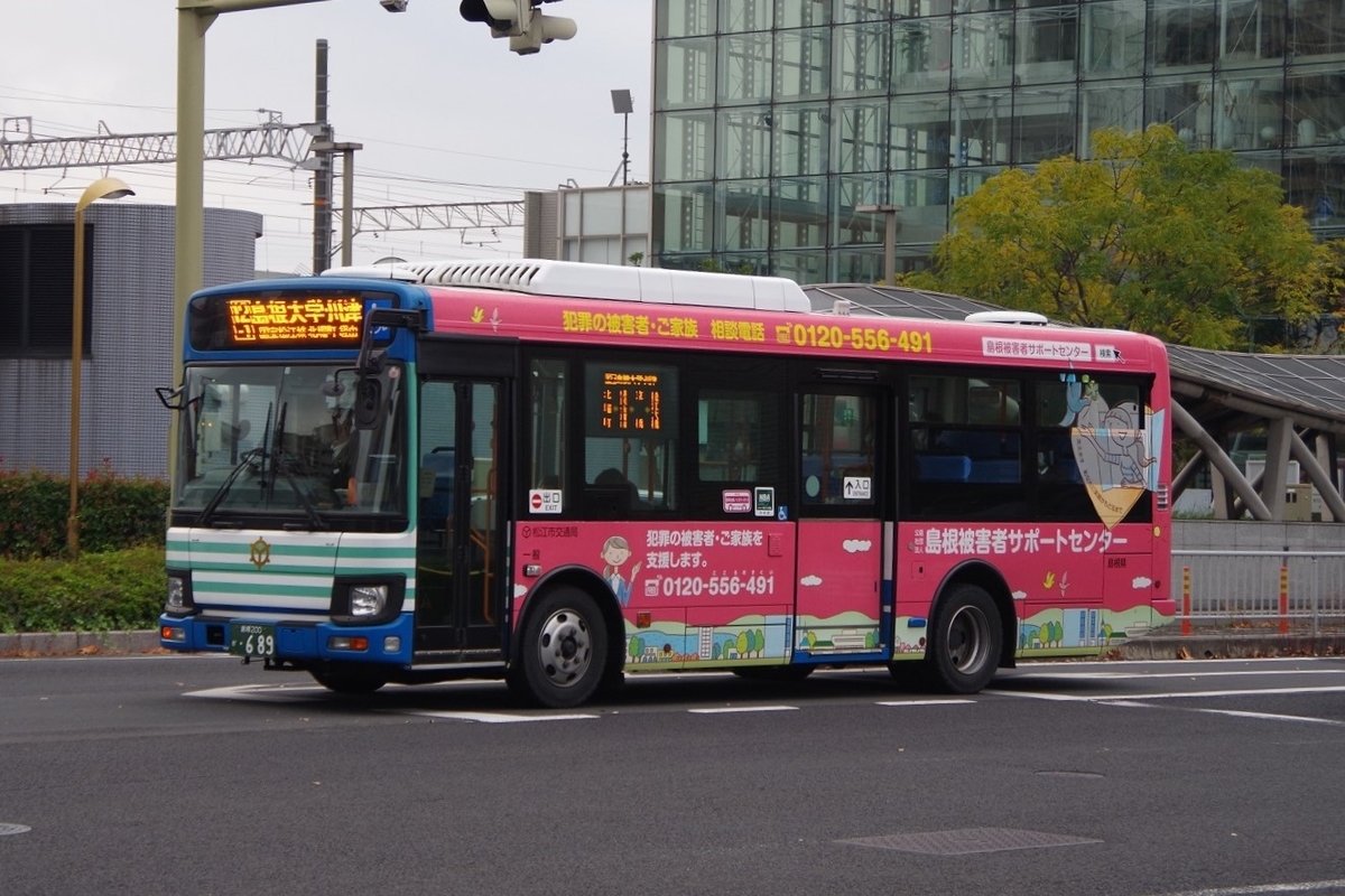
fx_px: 2970
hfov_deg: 25.5
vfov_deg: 17.2
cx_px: 672
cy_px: 448
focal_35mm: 80
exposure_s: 1/160
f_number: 5
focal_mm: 53
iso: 400
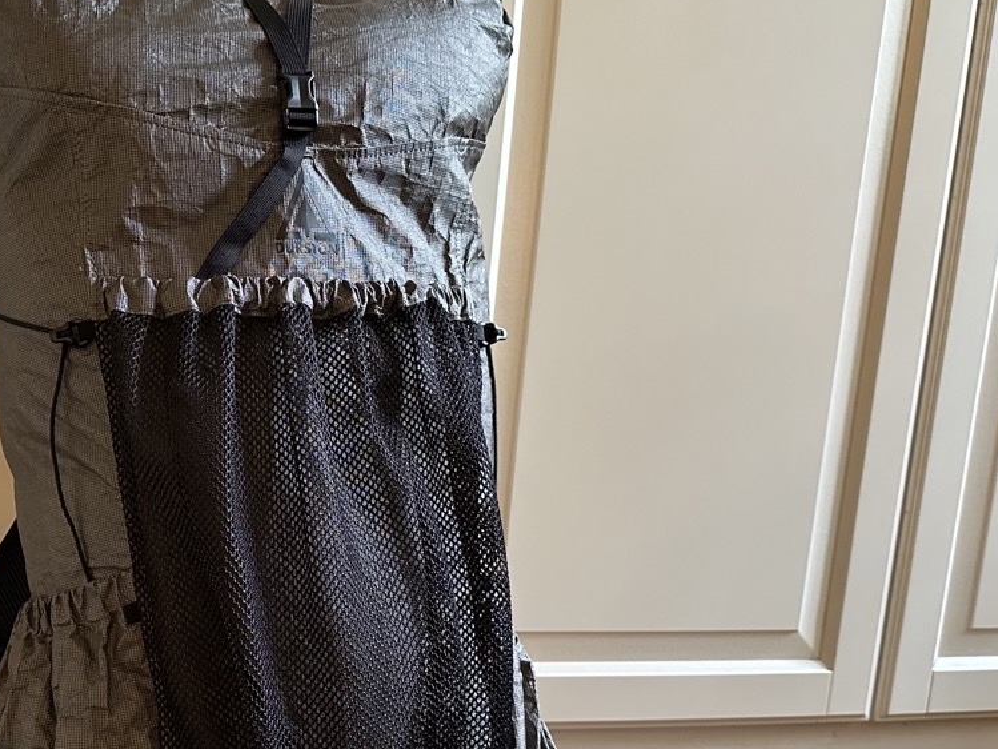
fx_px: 1182
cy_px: 516
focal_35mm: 41
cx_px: 220
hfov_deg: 43.9
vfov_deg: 34.7
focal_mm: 6.86
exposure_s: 1/40
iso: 640
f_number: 1.78
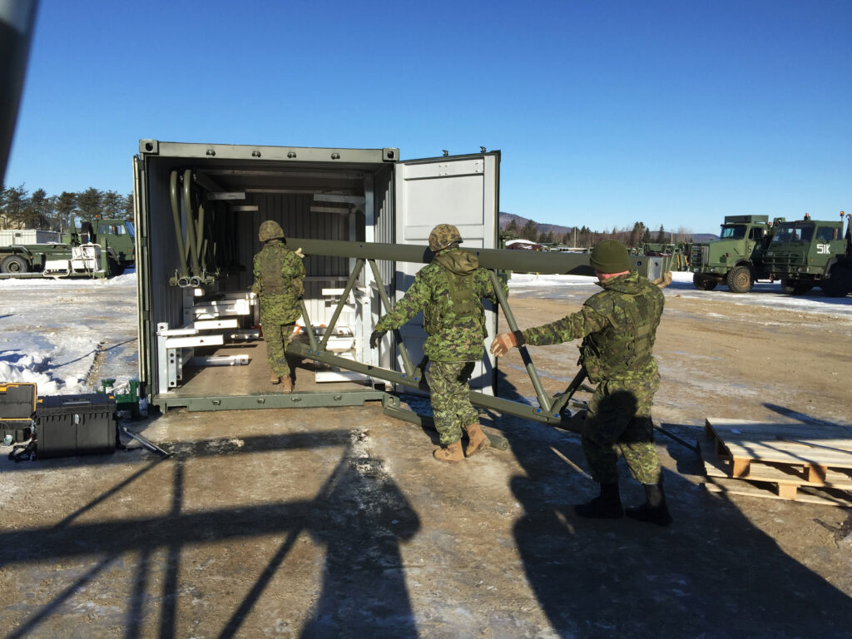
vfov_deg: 48.2
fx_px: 714
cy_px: 320
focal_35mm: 29
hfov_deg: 61.7
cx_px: 426
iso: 32
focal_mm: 4.15
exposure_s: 1/2198
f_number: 2.2
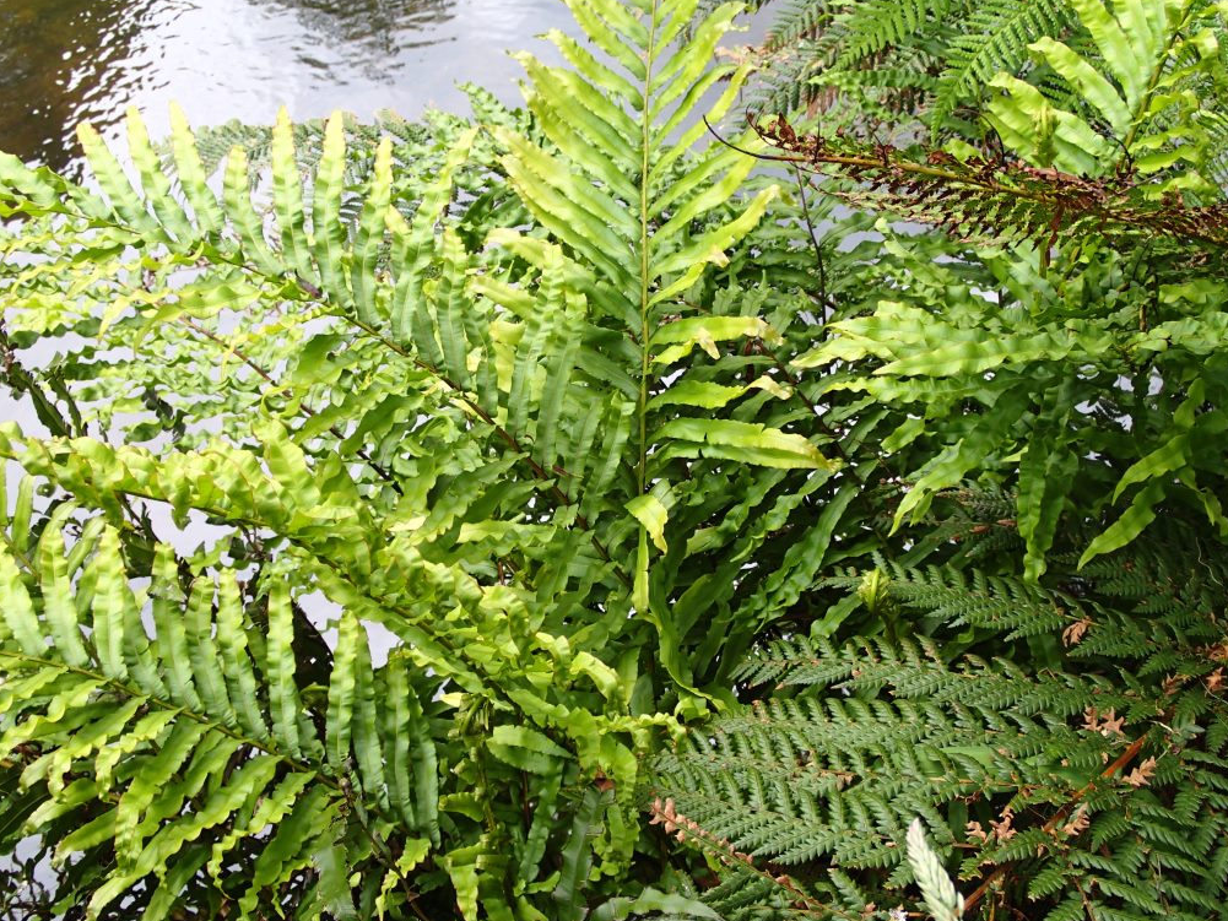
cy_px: 459
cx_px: 606
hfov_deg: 42.9
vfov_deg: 32.9
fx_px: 1561
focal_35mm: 44
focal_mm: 7.86
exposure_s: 1/100
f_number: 4
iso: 100
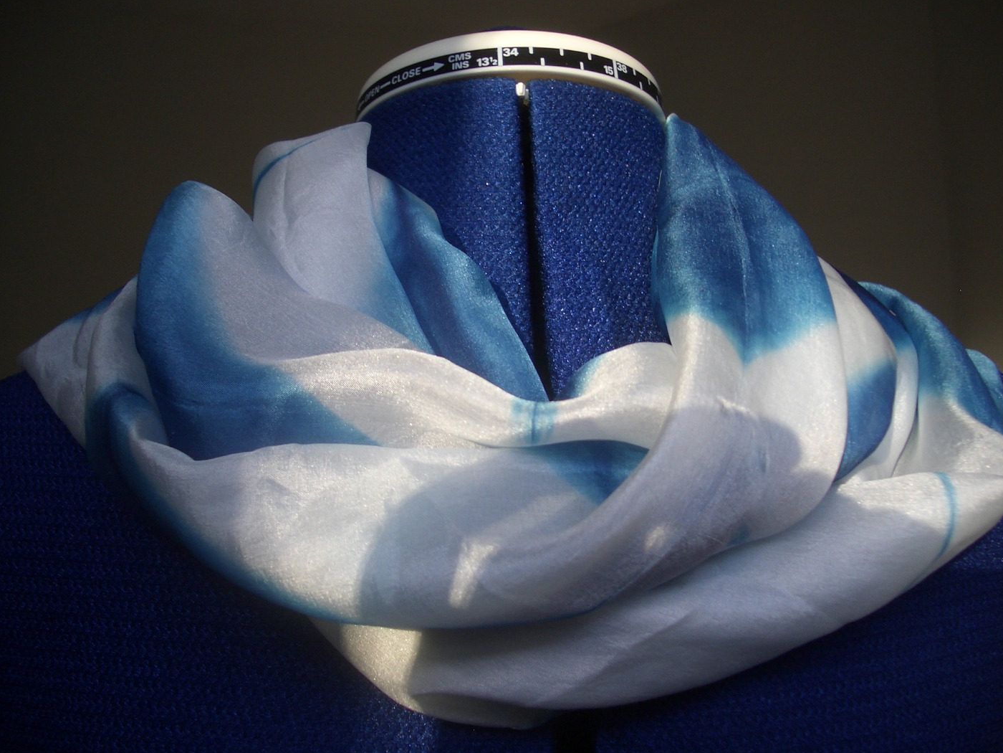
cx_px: 504
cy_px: 385
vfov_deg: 39.7
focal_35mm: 36
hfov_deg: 51.4
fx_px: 1043
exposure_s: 1/80
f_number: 2.6
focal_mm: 5.8
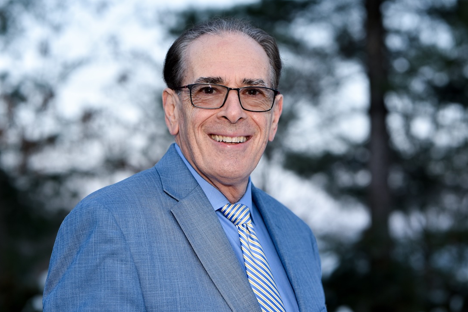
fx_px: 1222
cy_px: 145
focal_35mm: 94
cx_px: 234
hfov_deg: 21.7
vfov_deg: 14.6
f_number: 3.5
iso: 400
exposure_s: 1/100
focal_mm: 85
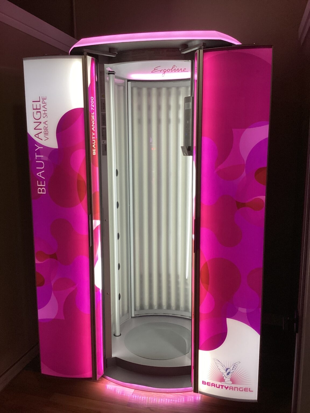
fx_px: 370
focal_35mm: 31
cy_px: 206
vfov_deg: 58.4
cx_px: 155
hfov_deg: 45.4
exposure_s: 1/120
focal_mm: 3.3
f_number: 2.4
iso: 80
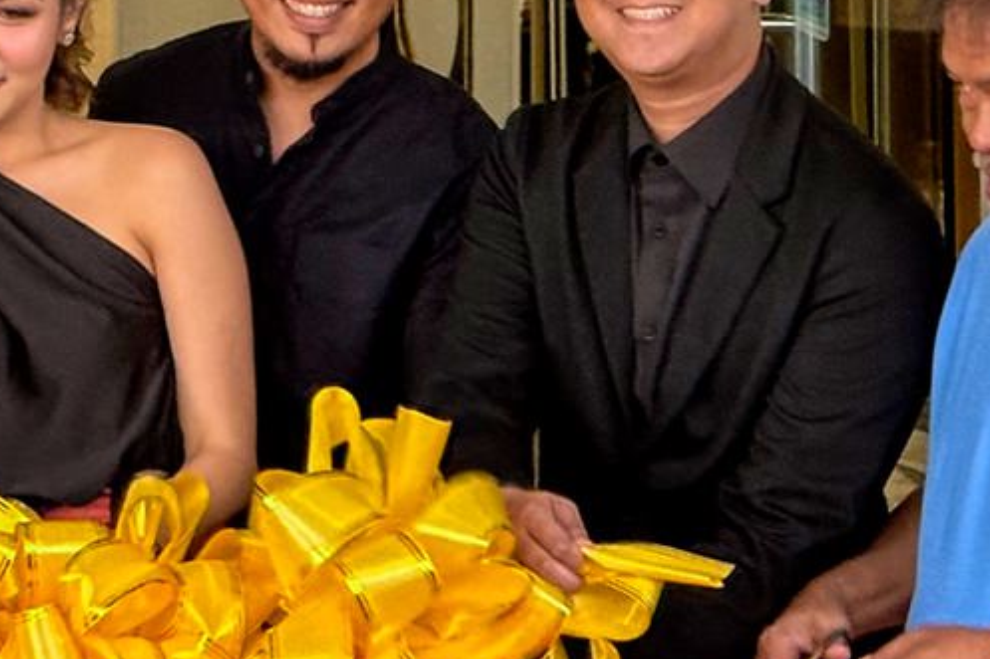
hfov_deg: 10.1
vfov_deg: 6.7
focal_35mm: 201
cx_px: -78
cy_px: -336
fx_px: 5525
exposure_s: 1/60
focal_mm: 6.86
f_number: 1.78
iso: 200
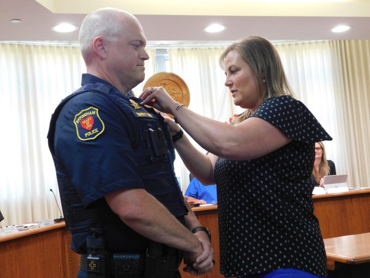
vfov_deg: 28.6
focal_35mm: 51
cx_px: 185
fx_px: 545
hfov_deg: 37.5
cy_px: 139
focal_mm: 9
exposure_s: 1/30
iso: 320
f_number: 3.8
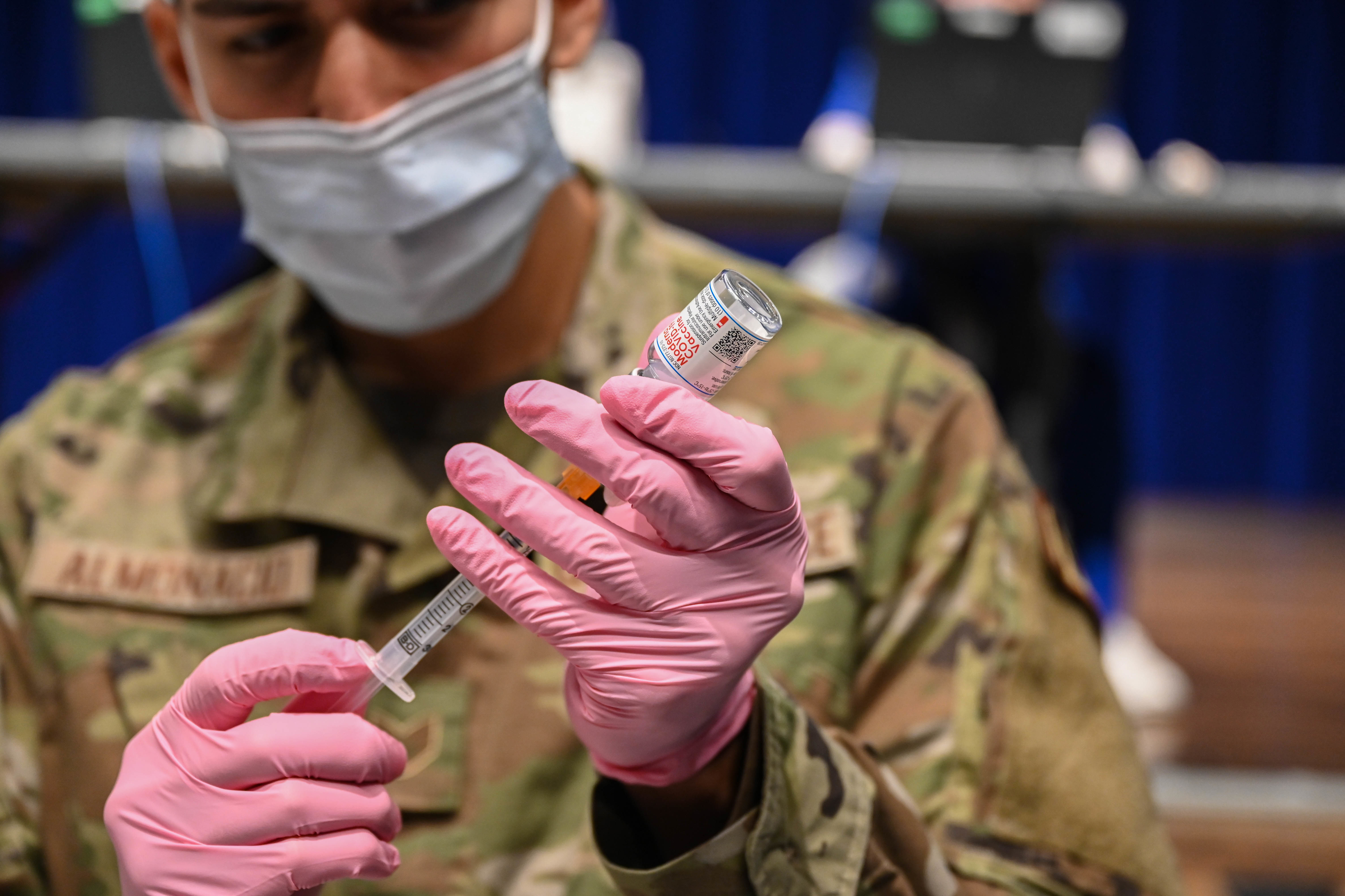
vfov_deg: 24.6
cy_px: 448
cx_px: 672
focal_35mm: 55
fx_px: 2055
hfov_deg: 36.2
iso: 2500
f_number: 3.2
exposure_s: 1/125
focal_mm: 55
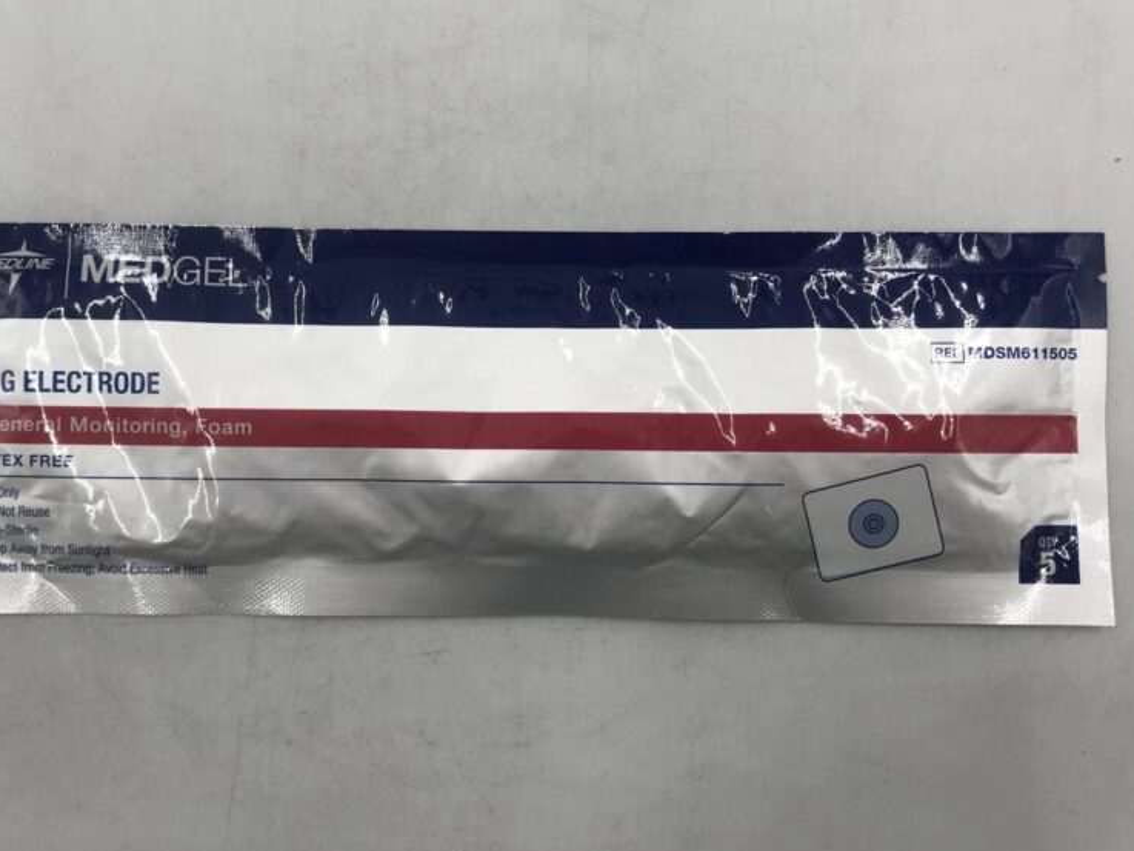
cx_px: 471
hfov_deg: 48.8
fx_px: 1245
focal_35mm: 38
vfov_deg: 37.7
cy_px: 417
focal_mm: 3.99
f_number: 1.8
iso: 20
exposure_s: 1/206
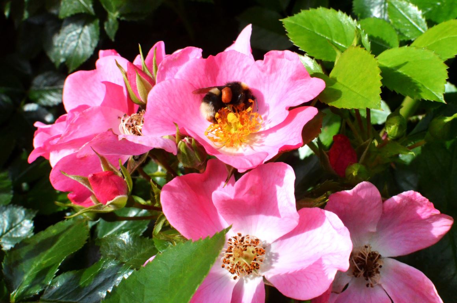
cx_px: 228
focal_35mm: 52
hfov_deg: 37.9
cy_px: 152
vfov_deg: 25.6
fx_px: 665
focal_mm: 35
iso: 3200
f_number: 16
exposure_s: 1/1000
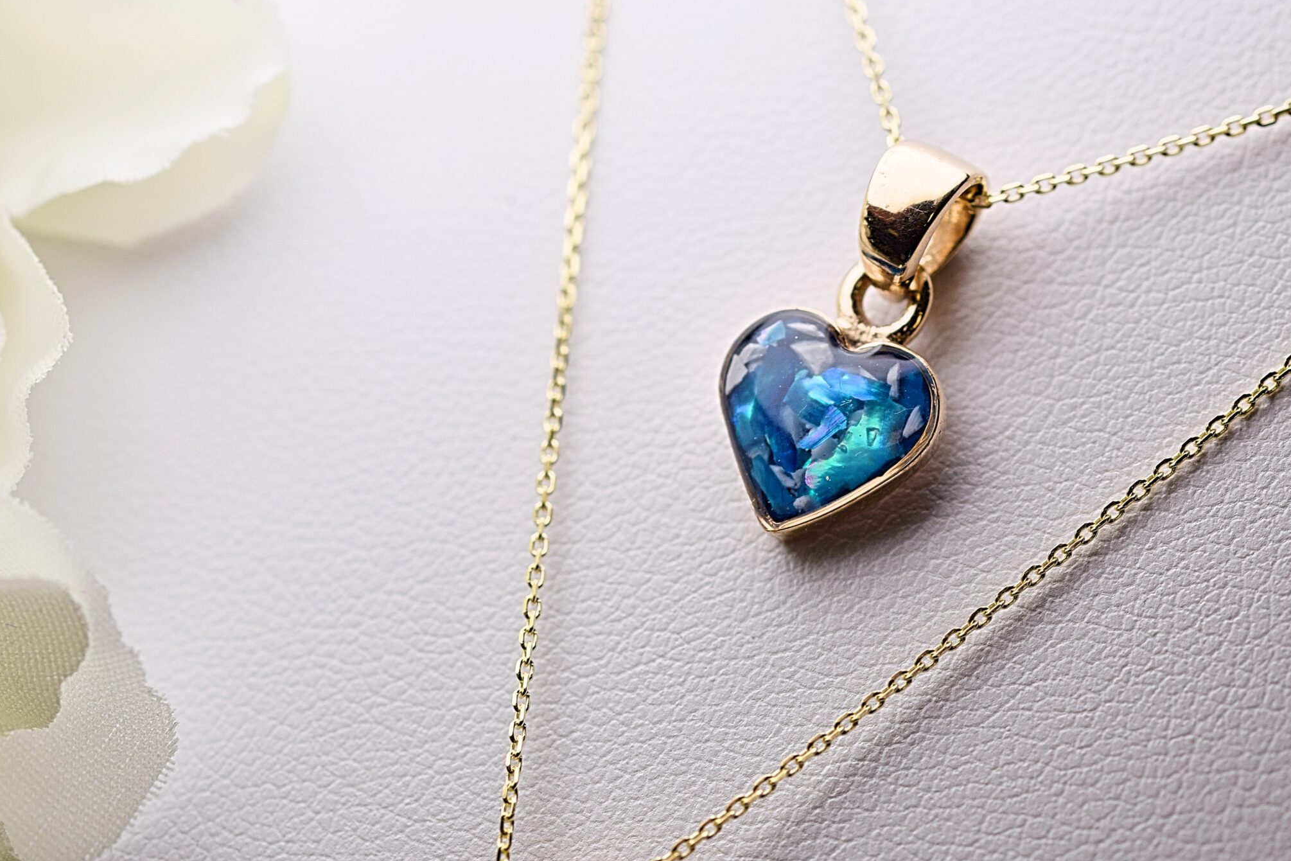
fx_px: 7195
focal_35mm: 201
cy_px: 428
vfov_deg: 6.8
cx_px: 807
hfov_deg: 10.2
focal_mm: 105
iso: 200
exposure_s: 1/320
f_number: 8
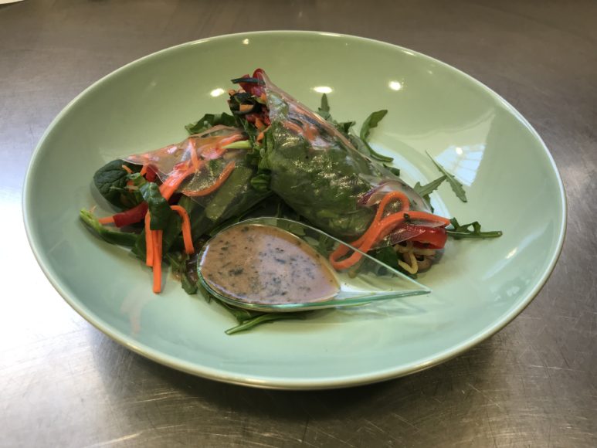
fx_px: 483
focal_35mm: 28
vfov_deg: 49.8
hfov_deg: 63.4
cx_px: 298
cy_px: 224
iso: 32
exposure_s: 1/50
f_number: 1.8
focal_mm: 3.99
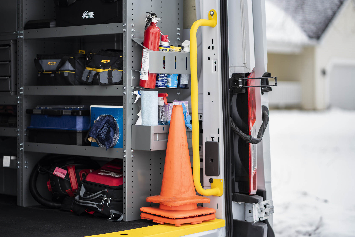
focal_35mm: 85
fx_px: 838
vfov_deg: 16.1
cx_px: 178
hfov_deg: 23.9
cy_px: 118
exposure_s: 1/800
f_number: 1.8
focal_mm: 85
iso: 100
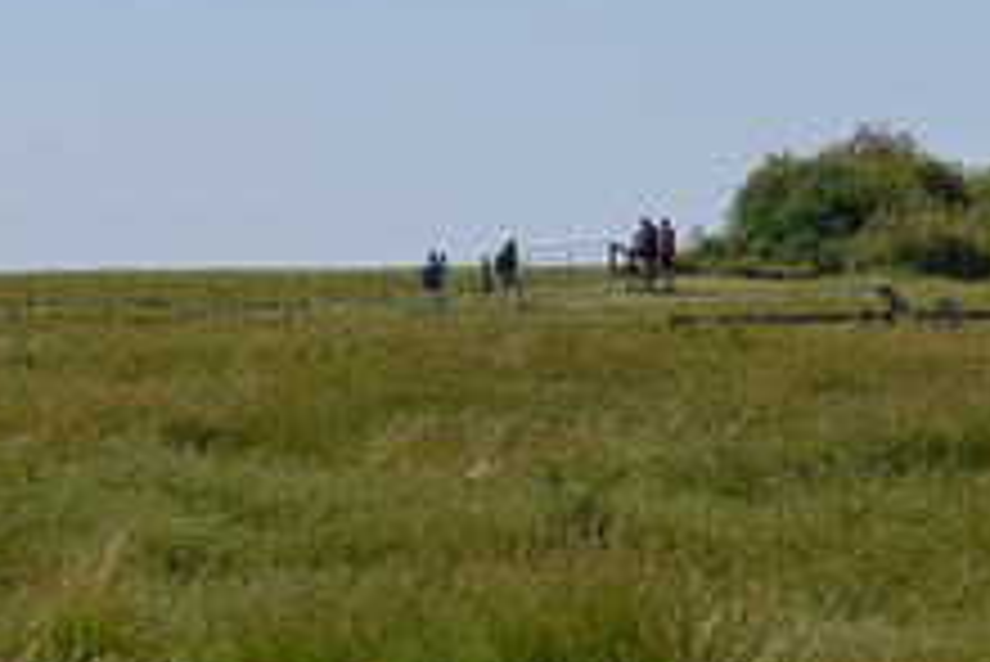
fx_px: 7292
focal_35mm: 265
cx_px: 936
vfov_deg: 5.2
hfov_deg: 7.7
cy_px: 27
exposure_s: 1/300
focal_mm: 24.2
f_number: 8
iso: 200
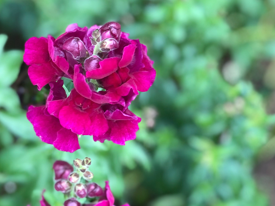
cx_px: -3
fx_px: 929
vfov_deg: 12.6
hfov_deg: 16.5
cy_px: 62
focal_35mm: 117
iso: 32
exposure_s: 1/30
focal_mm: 6.6
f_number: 2.8
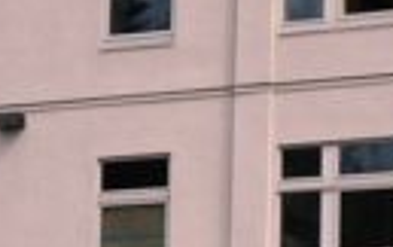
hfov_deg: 10.9
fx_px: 2005
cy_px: 168
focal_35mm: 187
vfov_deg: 7.0
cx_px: 503
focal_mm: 6.2
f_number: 9.4
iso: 80
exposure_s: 1/160
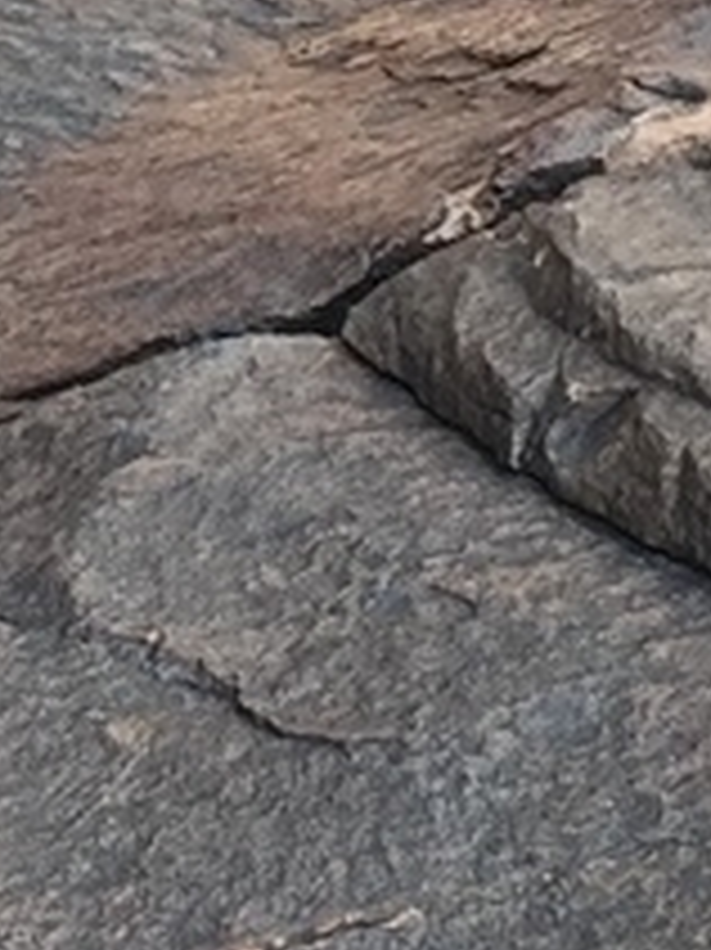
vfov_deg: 9.5
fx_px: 5647
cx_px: -376
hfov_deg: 7.1
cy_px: -176
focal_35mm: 206
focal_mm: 4.15
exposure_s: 1/120
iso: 40
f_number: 2.2
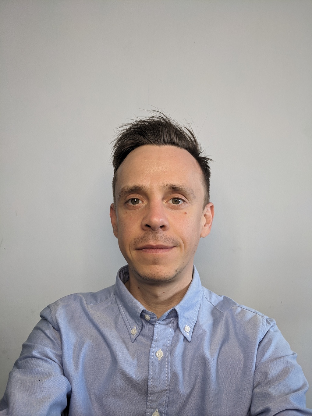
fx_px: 324
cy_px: 208
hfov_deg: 51.4
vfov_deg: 65.3
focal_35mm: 27
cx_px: 156
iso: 67
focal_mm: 4.38
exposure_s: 1/33.3
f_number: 1.73
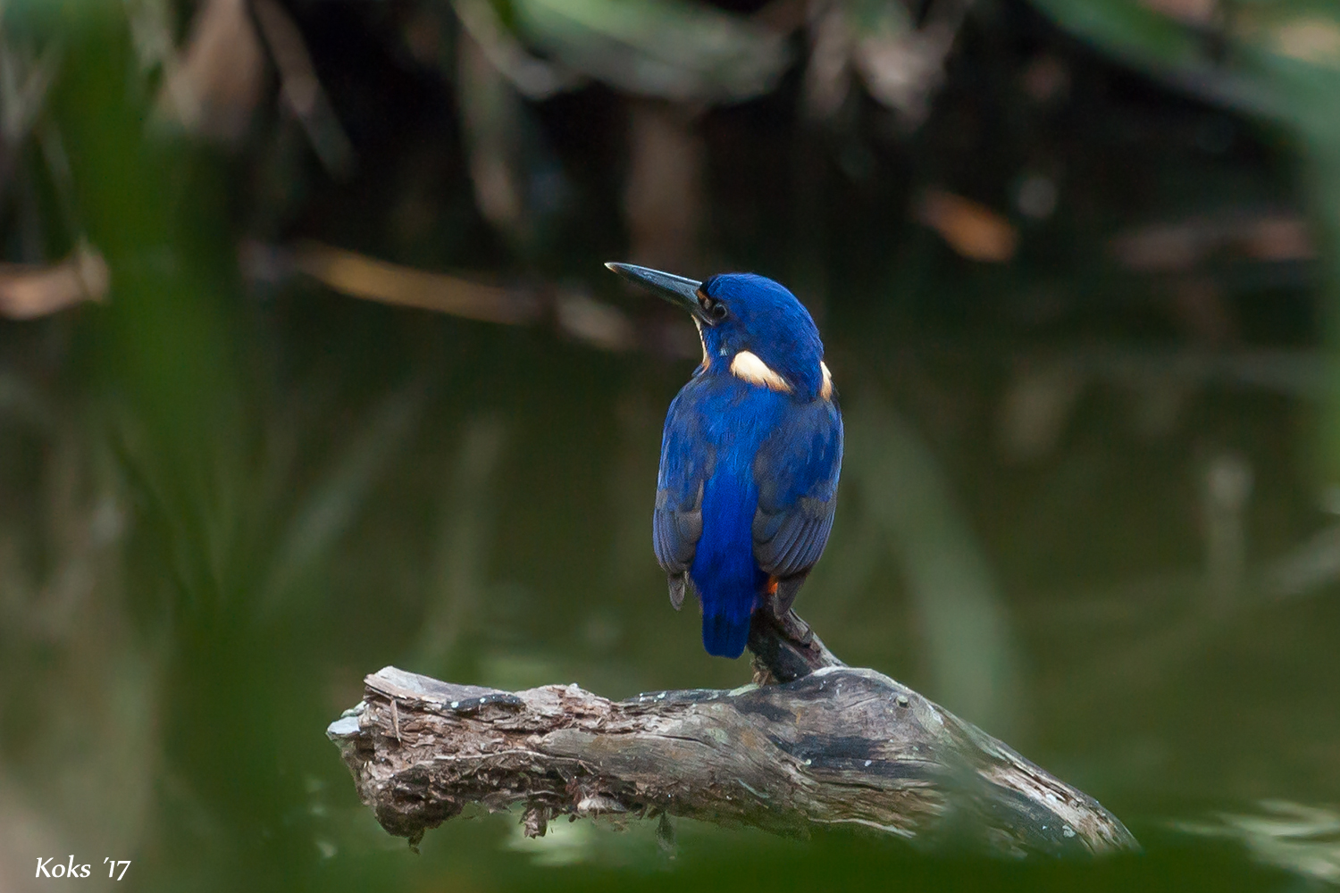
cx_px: 670
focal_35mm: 450
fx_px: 16749
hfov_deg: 4.6
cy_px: 446
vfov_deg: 3.1
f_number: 5.6
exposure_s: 1/500
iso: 200
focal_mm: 300
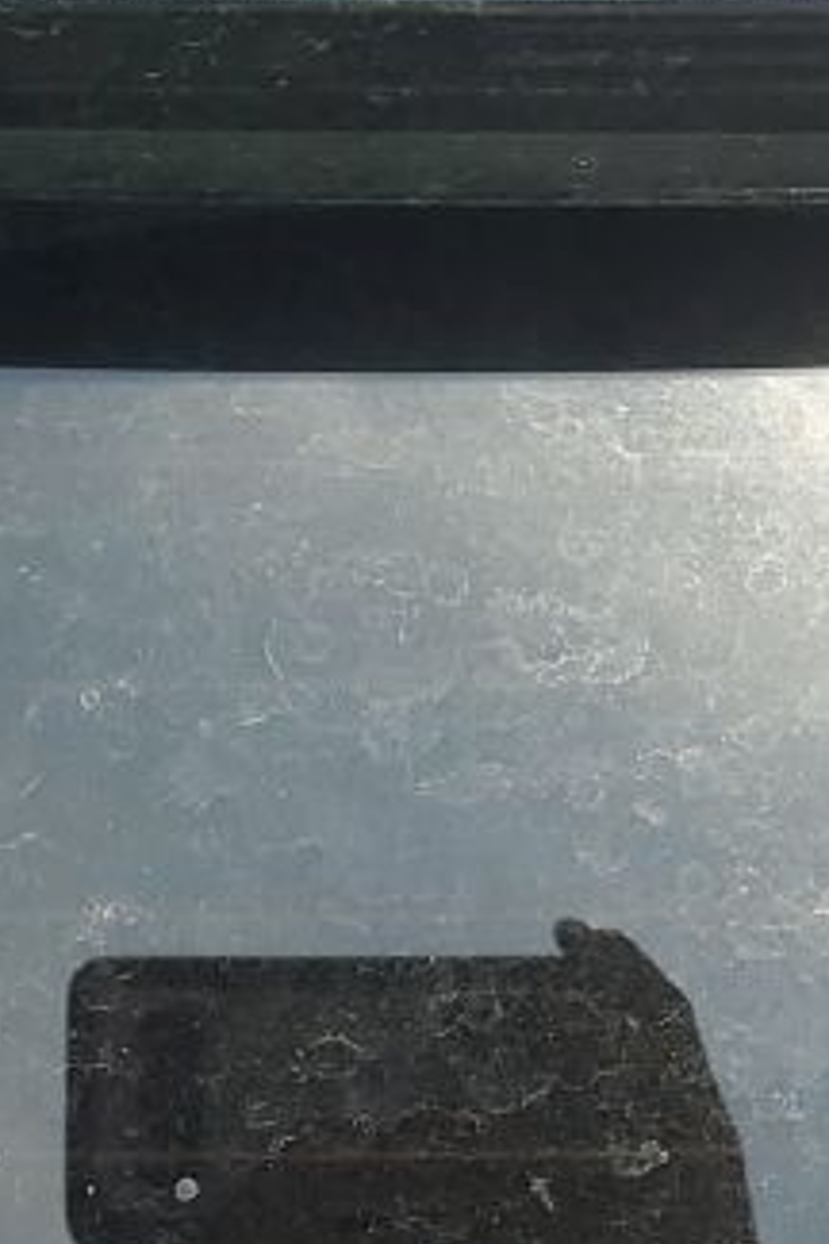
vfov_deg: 15.7
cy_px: -626
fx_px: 4145
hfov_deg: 11.4
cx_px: 169
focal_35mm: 120
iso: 50
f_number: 1.5
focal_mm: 4.3
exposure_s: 1/1148
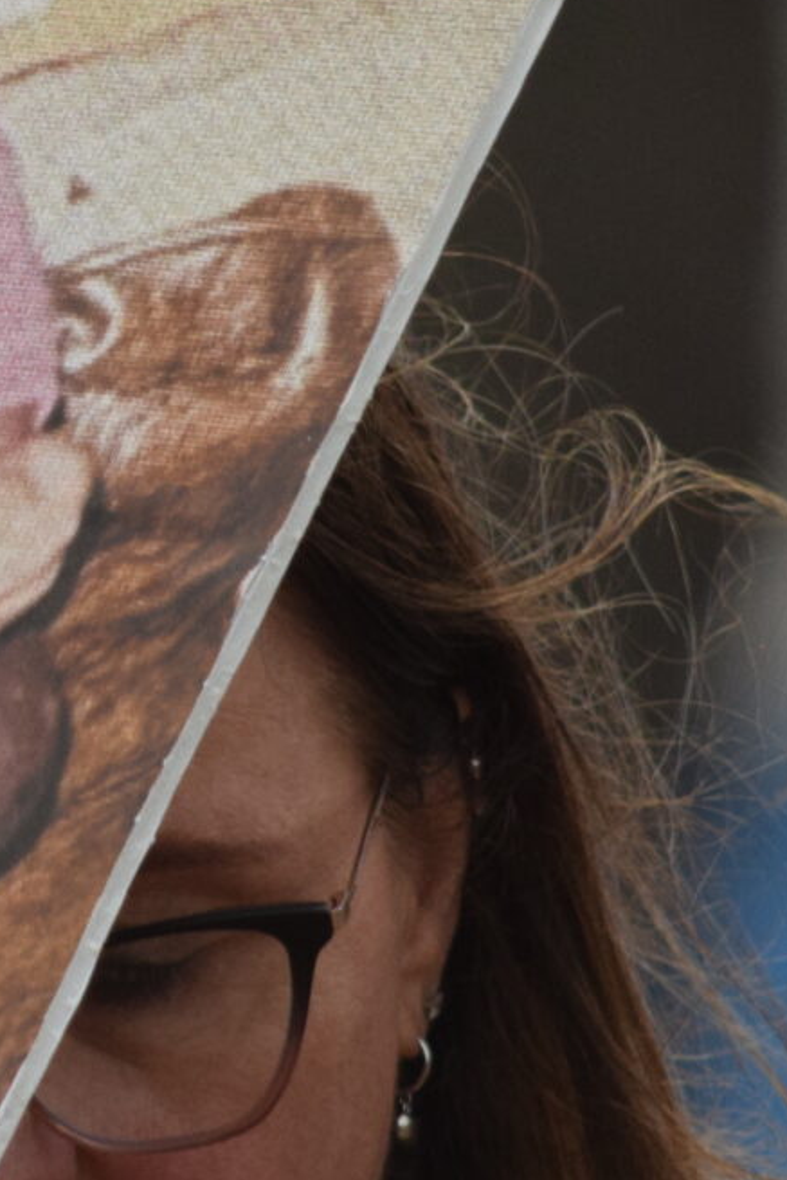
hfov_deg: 0.9
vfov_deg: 1.4
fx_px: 49944
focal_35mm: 1524
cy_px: 531
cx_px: -153
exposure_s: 1/250
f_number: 5.6
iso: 800
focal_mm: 260
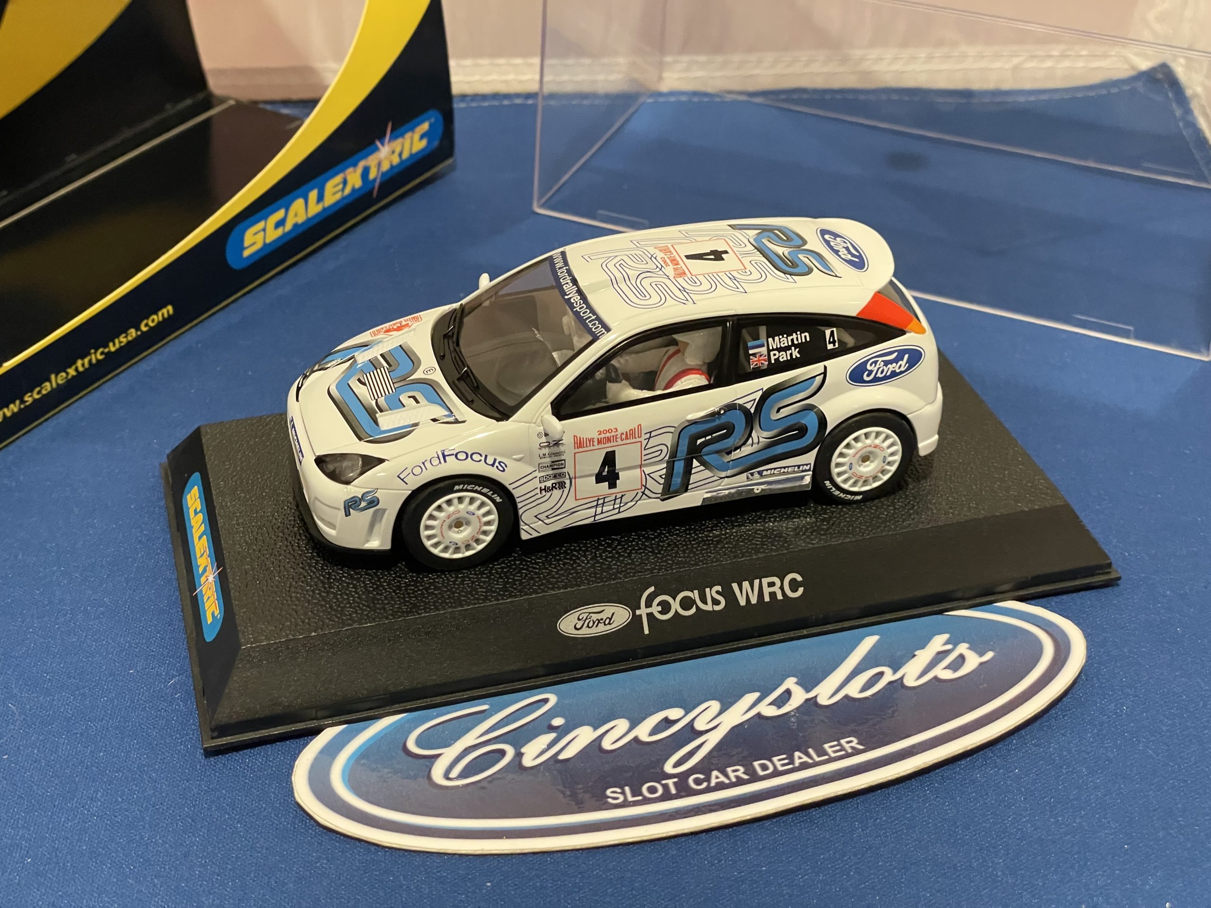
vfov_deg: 28.0
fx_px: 1819
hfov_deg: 36.8
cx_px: 606
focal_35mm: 52
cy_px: 454
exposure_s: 1/60
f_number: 2
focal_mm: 6
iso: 640
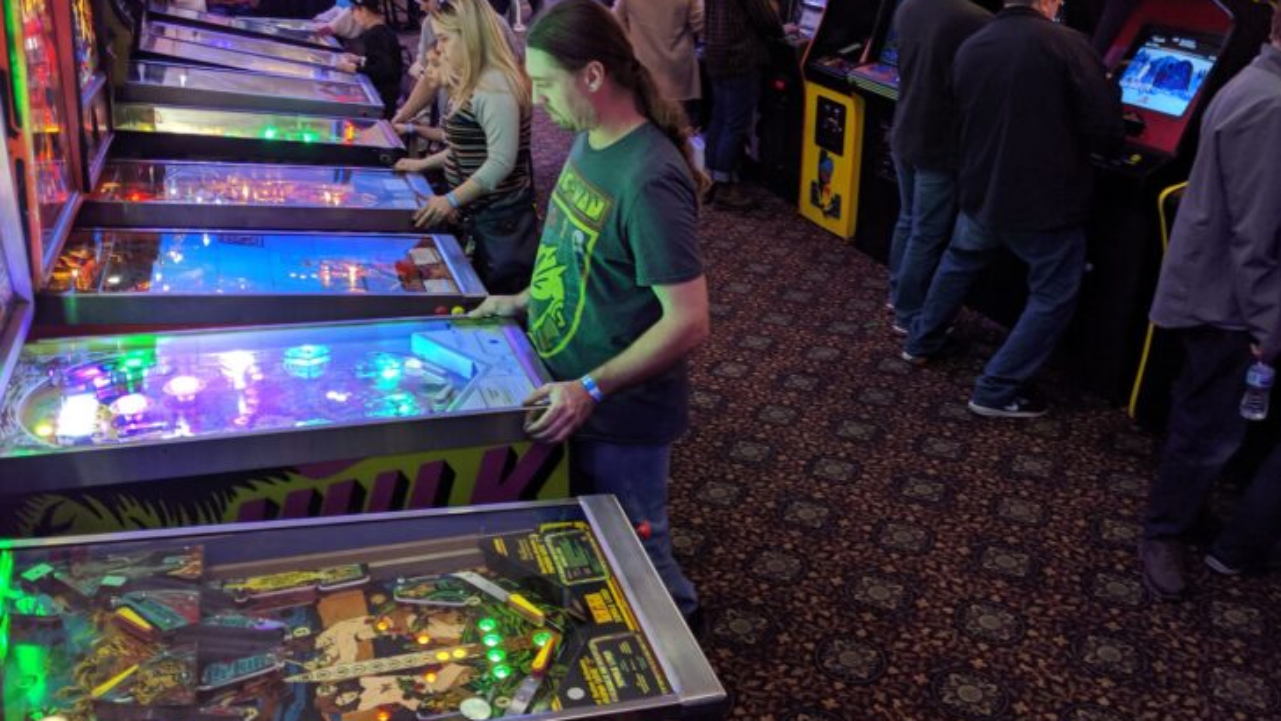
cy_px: 348
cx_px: 645
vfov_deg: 37.8
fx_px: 1053
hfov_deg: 62.6
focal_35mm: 31
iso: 175
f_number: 1.8
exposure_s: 1/24
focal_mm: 4.44
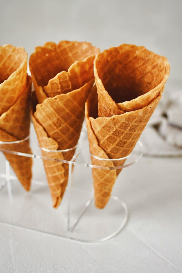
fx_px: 394
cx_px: 91
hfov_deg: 26.0
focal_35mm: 52
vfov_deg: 38.2
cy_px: 136
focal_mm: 35
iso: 500
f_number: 3.5
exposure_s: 1/320
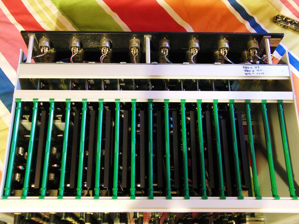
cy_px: 112
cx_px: 150
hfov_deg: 42.1
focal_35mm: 45
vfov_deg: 32.2
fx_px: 389
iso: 100
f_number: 3.2
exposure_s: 1.3
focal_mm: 7.9
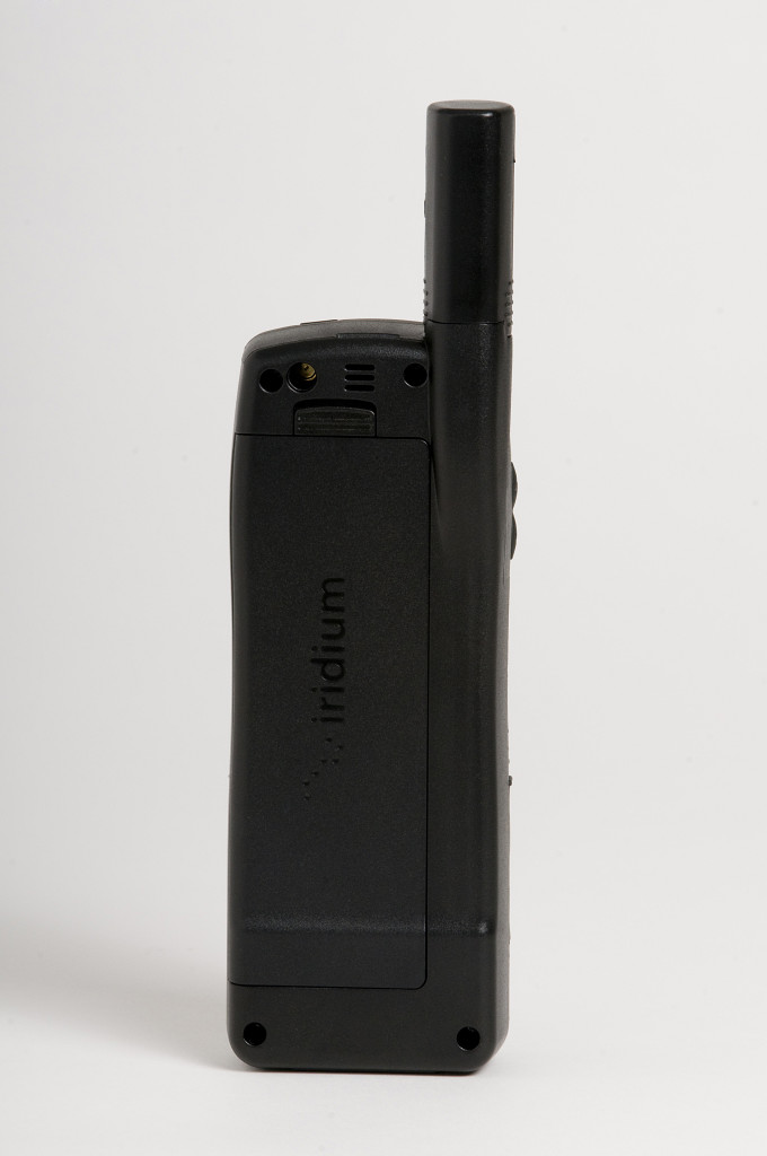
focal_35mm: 270
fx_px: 8652
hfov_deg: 5.1
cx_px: 384
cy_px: 578
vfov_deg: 7.6
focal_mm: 180
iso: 200
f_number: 16
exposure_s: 1/200
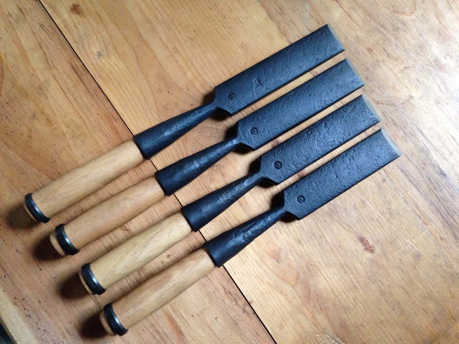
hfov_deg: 55.4
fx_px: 438
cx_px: 230
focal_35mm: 33
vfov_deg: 42.9
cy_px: 172
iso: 400
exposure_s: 1/15
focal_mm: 4.12
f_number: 2.4
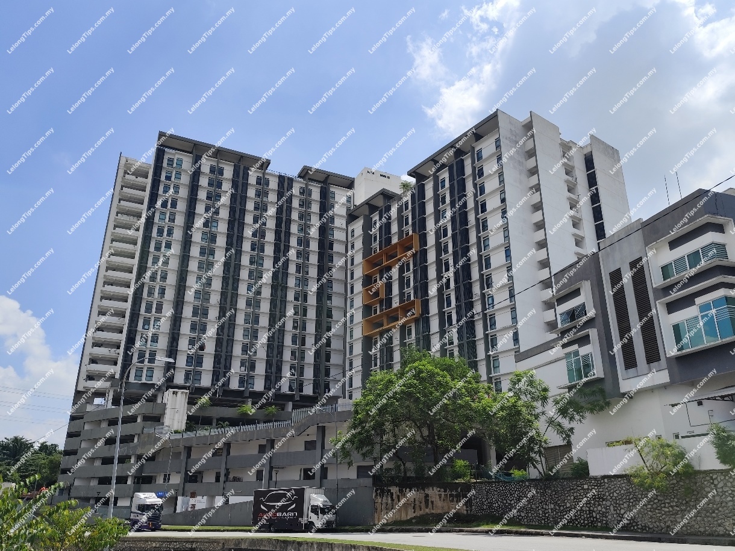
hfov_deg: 73.9
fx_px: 488
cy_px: 276
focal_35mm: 23
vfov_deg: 58.9
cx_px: 368
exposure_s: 1/1882
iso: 50
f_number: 1.65
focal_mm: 6.14
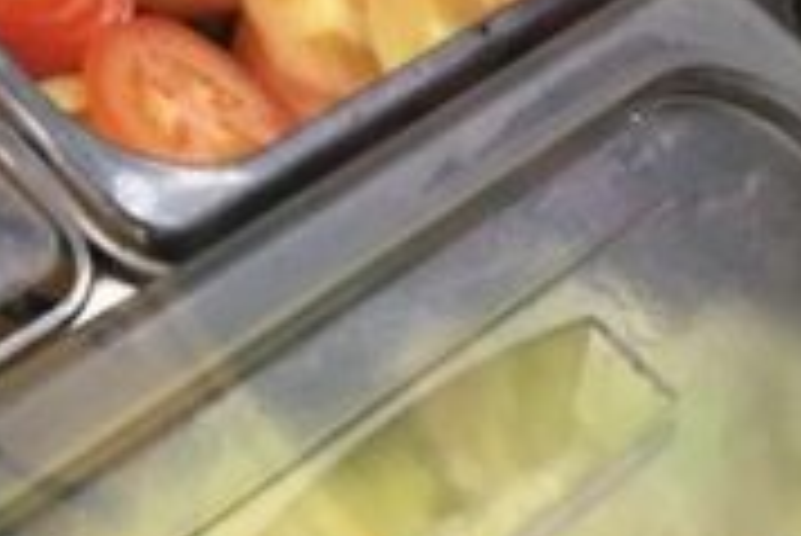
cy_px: -333
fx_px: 2895
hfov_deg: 15.0
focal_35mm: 130
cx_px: -238
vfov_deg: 10.1
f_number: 2.2
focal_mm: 4.15
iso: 50
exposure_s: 1/33
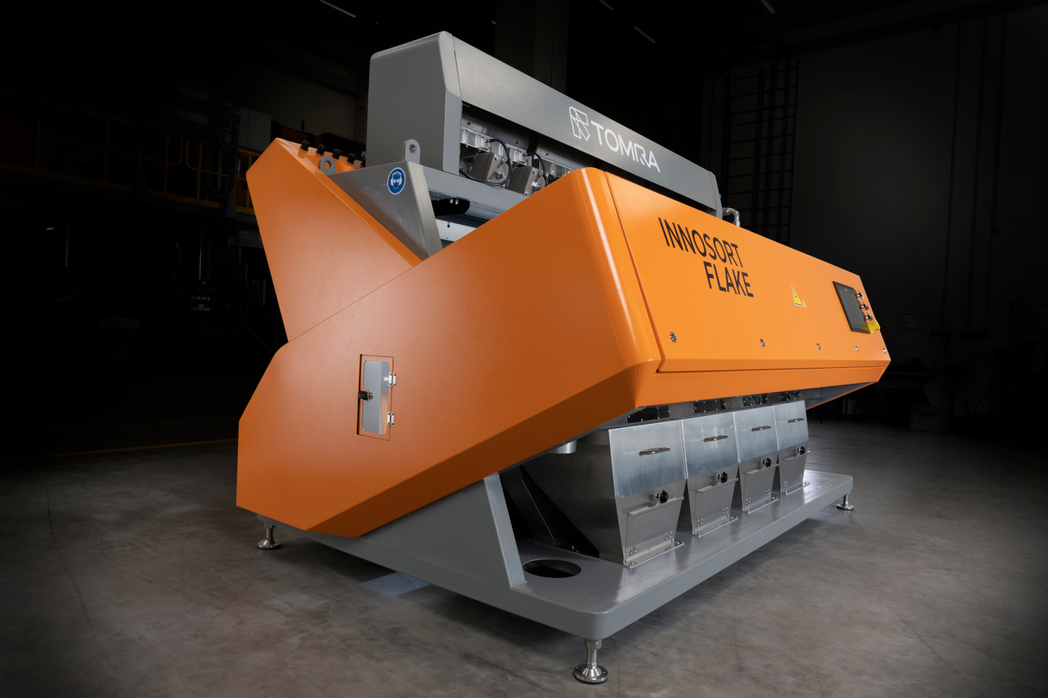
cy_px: 349
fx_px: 699
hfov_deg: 73.7
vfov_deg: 53.1
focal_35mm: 24
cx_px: 524
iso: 100
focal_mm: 24
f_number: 10
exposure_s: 1/60
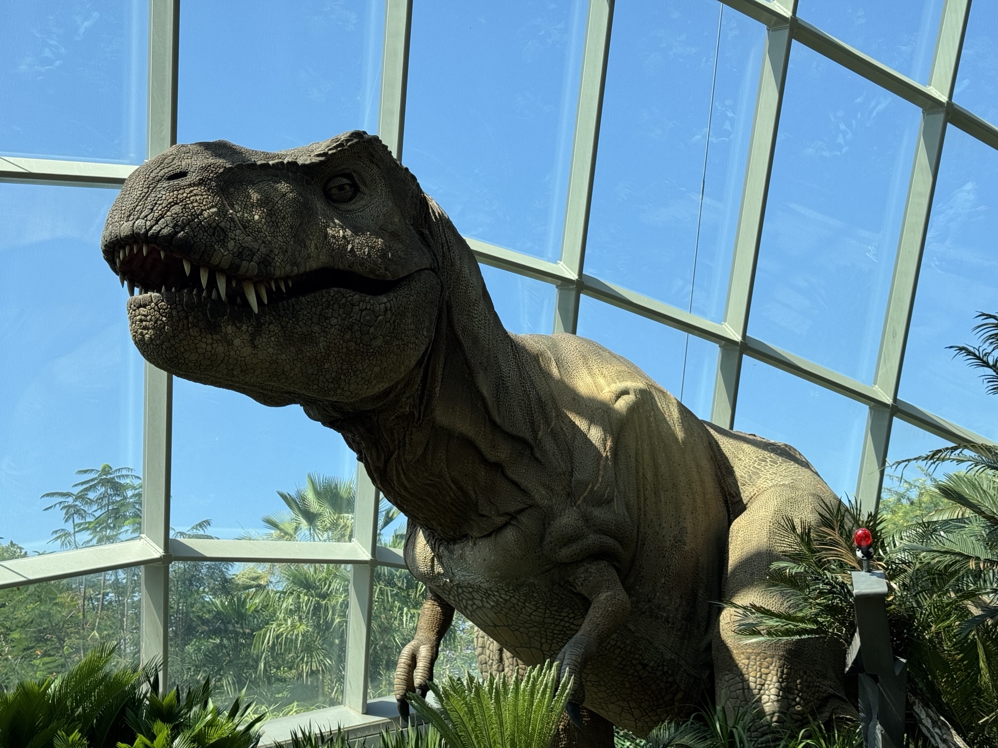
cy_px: 374
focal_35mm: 48
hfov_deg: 39.7
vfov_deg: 30.3
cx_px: 499
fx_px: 1384
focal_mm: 6.76
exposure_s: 1/1637
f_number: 1.78
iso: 64
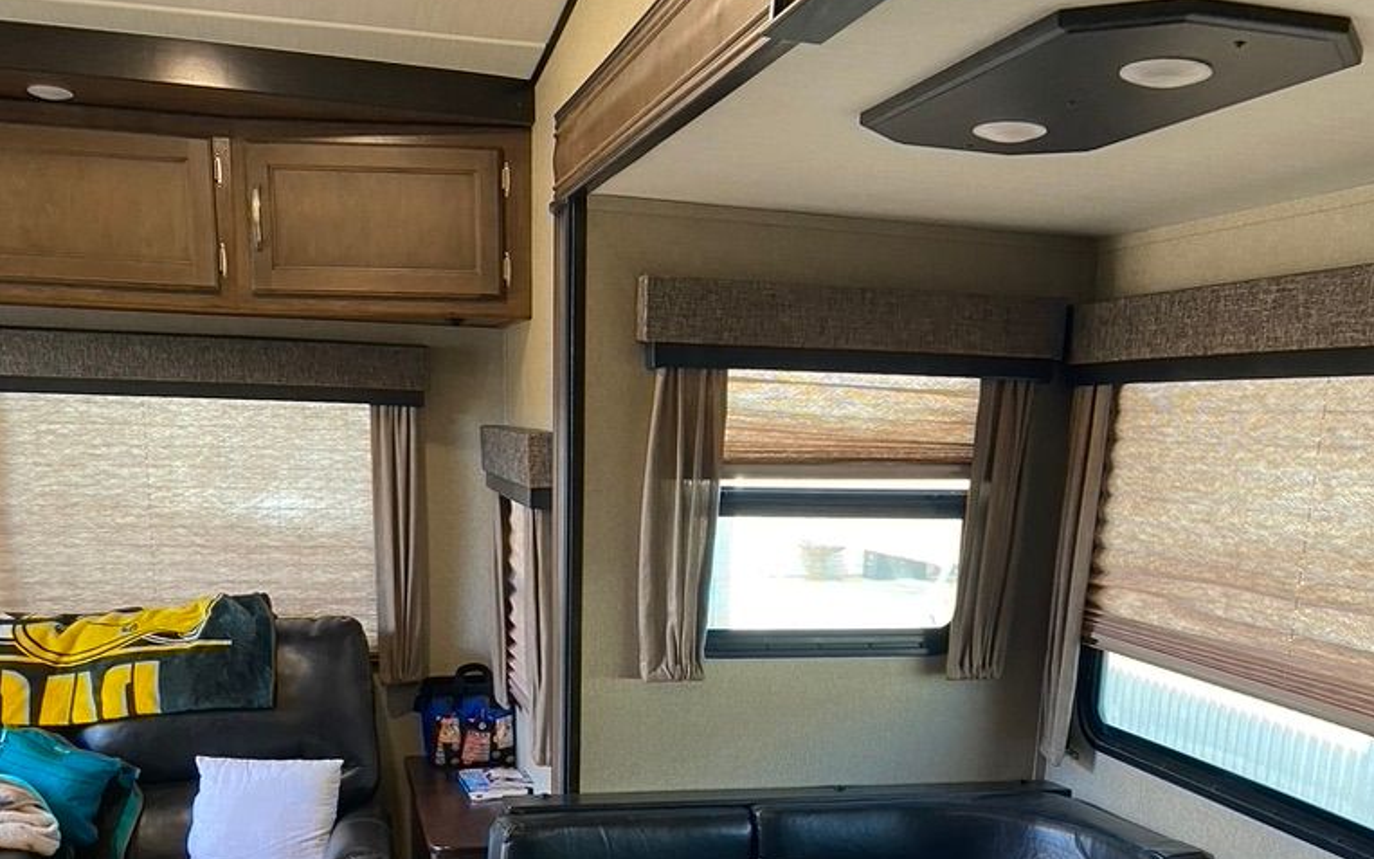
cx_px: 690
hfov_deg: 52.7
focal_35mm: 37
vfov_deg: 32.9
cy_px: 751
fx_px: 1386
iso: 250
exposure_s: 1/60
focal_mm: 4.25
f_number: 1.8
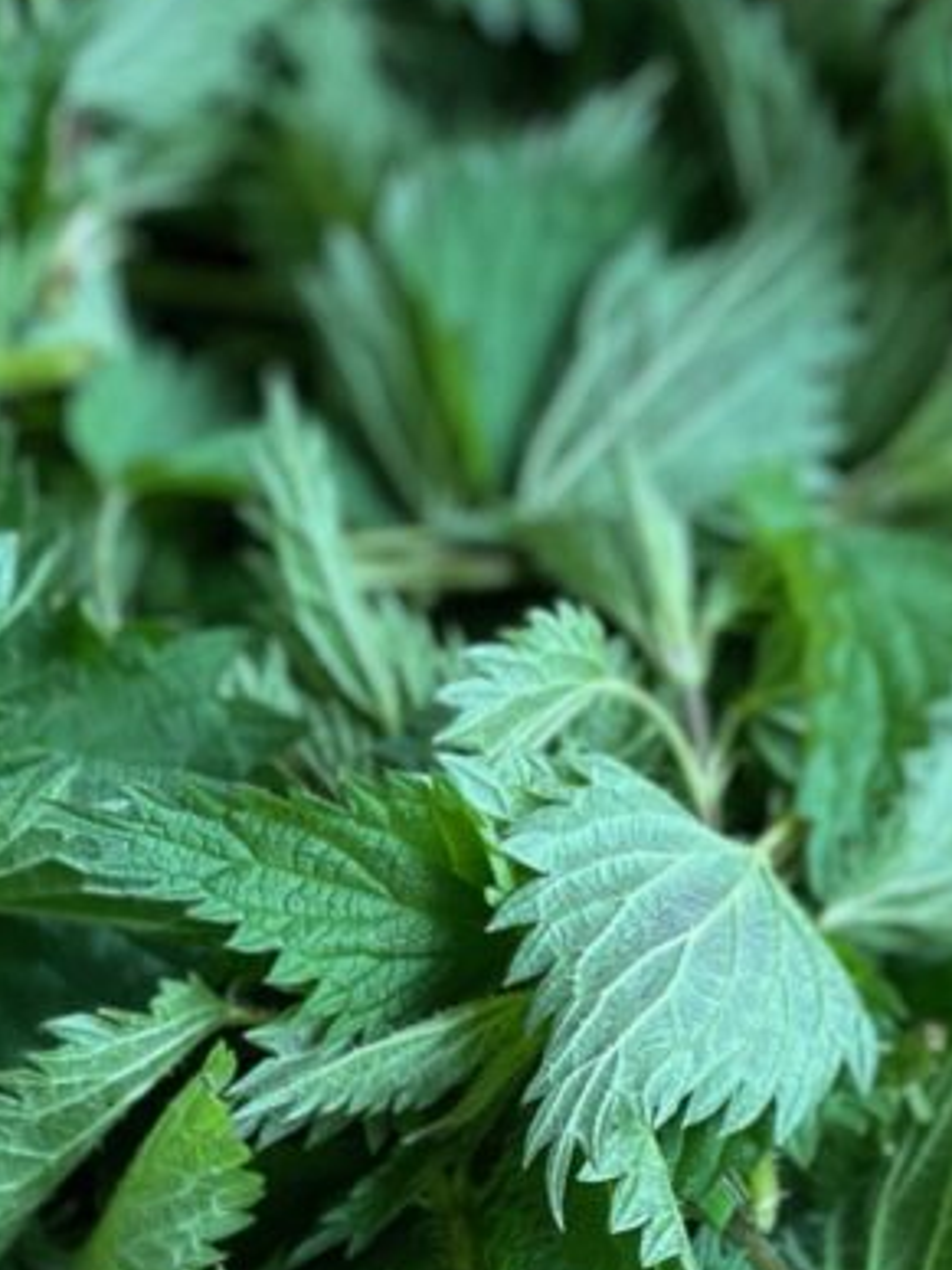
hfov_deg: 14.4
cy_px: 1470
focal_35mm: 103
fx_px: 3777
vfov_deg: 18.2
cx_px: 510
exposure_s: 1/100
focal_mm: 4.25
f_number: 1.8
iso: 125
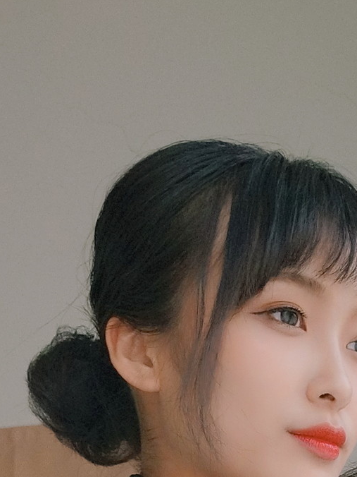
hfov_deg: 19.1
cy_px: 663
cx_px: 389
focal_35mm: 74
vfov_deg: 22.7
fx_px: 1018
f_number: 1.8
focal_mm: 4.36
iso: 160
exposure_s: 1/100
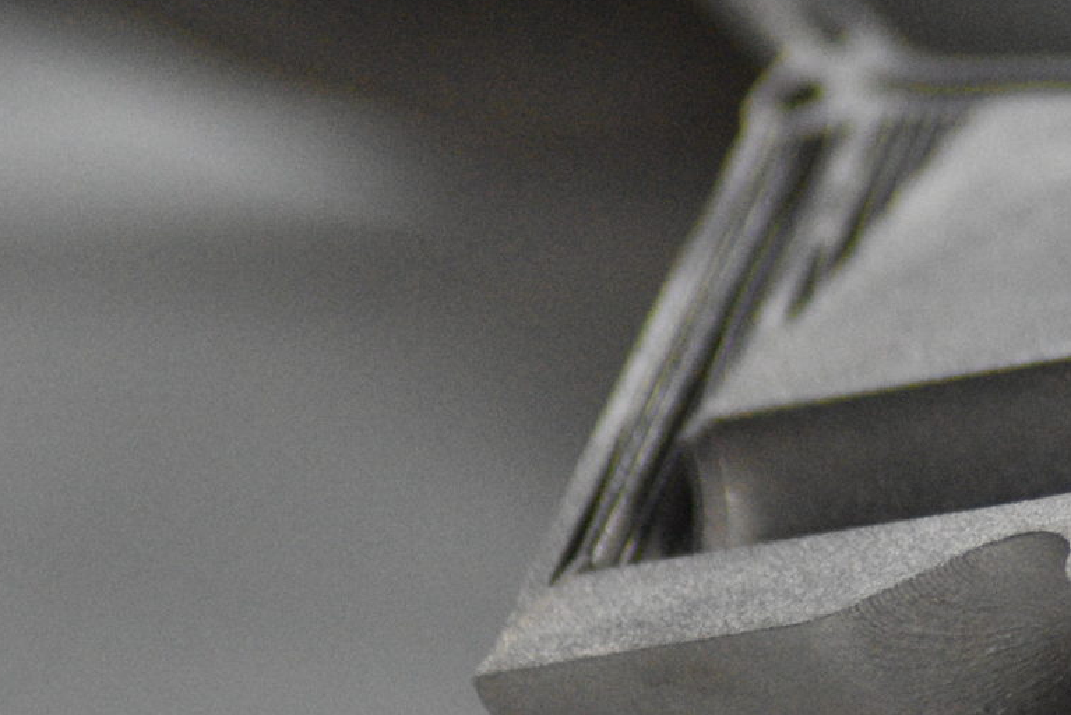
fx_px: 22062
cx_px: 1266
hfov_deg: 2.8
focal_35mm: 741
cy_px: 263
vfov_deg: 1.9
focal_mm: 185
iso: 4500
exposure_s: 1/500
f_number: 4.5
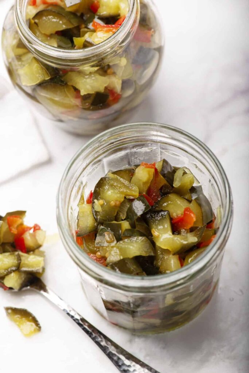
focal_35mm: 105
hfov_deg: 13.0
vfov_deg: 19.5
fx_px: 1089
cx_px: 124
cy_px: 186
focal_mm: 105
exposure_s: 1/200
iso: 100
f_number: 9
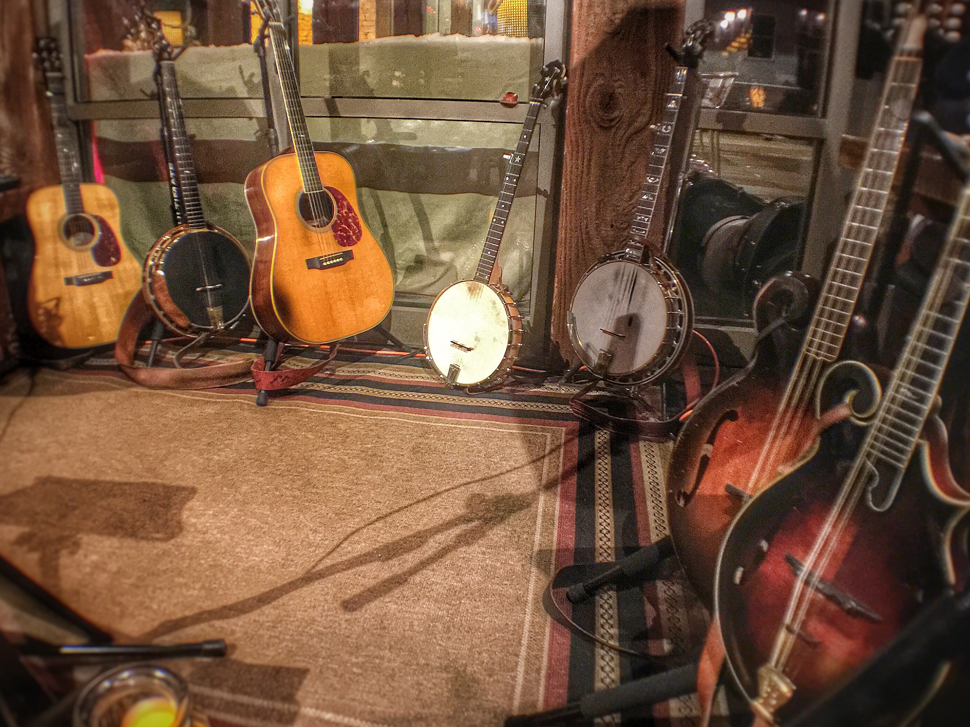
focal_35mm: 34
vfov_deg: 41.8
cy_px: 339
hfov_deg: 54.0
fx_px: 953
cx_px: 488
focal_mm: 4.15
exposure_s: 1/4
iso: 160
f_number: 2.2
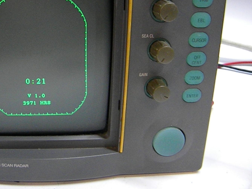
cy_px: 51
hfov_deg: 42.4
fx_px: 313
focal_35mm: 43
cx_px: 60
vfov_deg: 33.0
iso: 888
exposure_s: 1/62.6
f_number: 3.5
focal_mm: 5
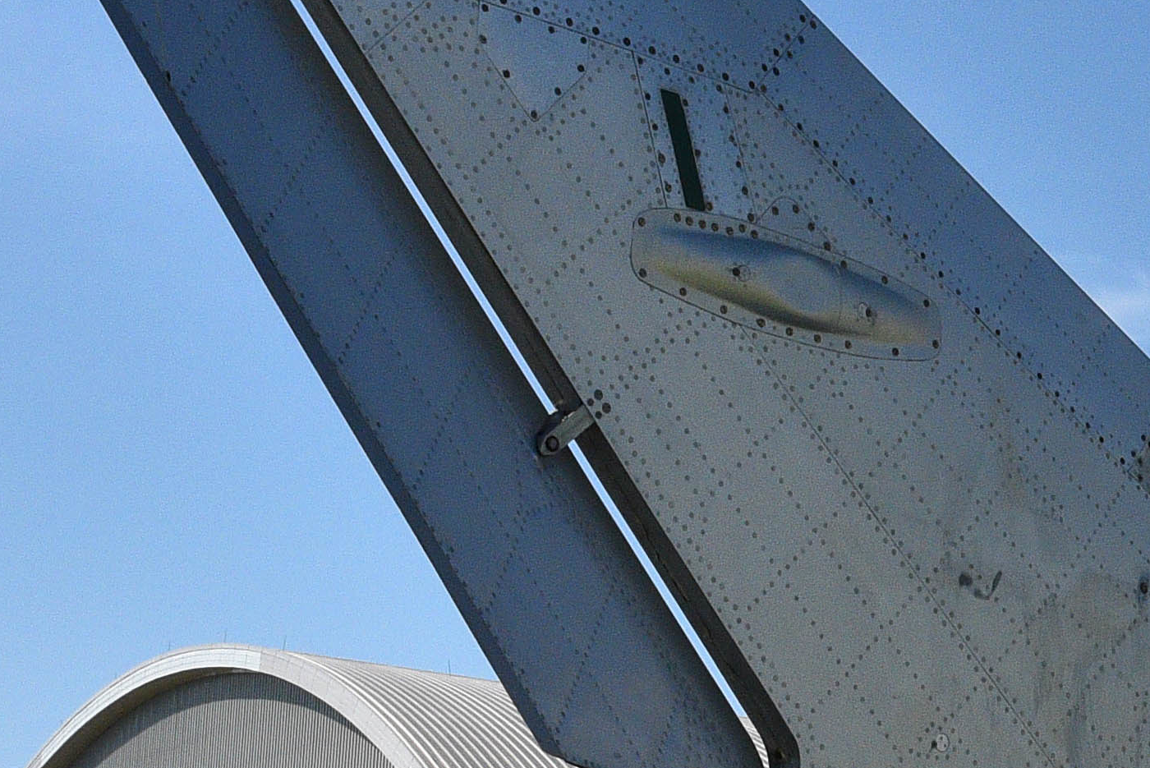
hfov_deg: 16.5
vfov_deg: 11.6
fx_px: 3707
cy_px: 938
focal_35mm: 116
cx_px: 1548
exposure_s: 1/1250
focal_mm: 27
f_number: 16
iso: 1600
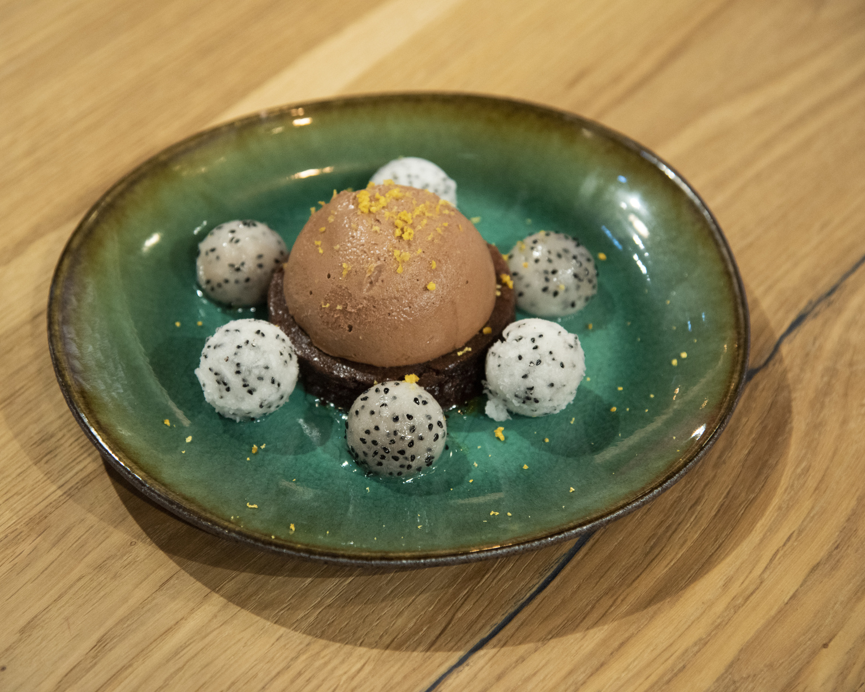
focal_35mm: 96
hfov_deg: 20.0
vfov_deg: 16.0
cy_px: 346
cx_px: 402
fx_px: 2458
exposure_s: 1/200
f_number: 5
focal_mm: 85
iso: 2000
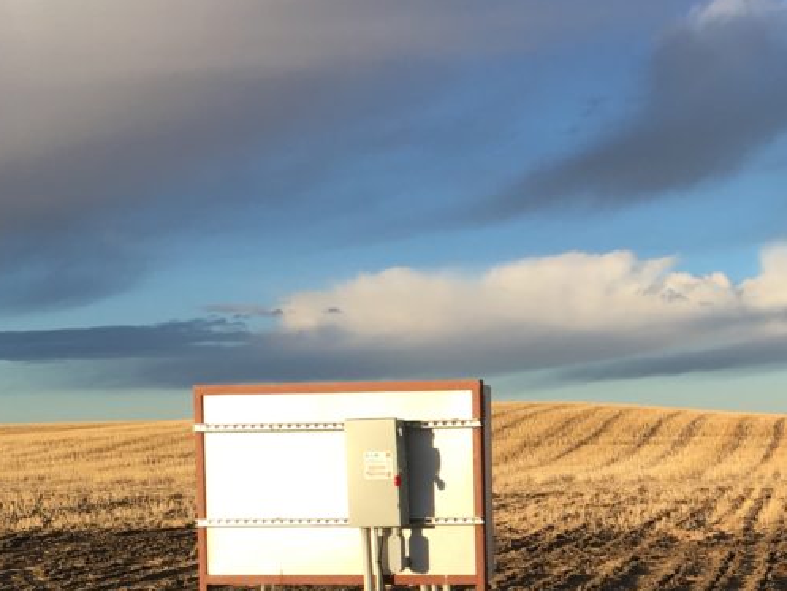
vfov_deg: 20.6
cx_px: 777
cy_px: 528
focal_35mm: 70
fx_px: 1592
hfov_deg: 26.4
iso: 25
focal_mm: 4.15
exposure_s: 1/818
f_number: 2.2
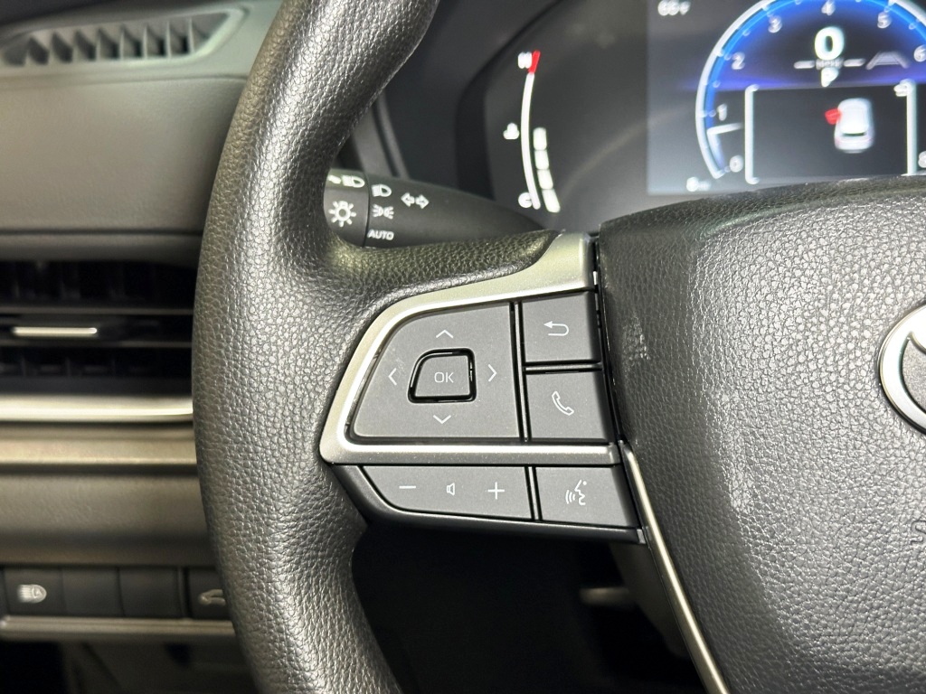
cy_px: 347
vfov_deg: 30.3
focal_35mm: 48
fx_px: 1284
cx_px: 463
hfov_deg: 39.7
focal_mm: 6.86
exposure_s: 1/40
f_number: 1.78
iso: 320
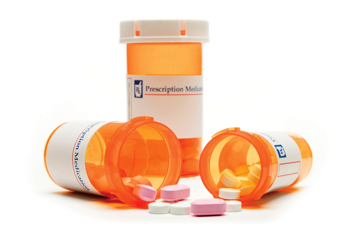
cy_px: 121
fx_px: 1057
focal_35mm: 105
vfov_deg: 13.1
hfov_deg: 19.4
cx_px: 181
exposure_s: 1/5
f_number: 11
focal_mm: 70
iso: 100
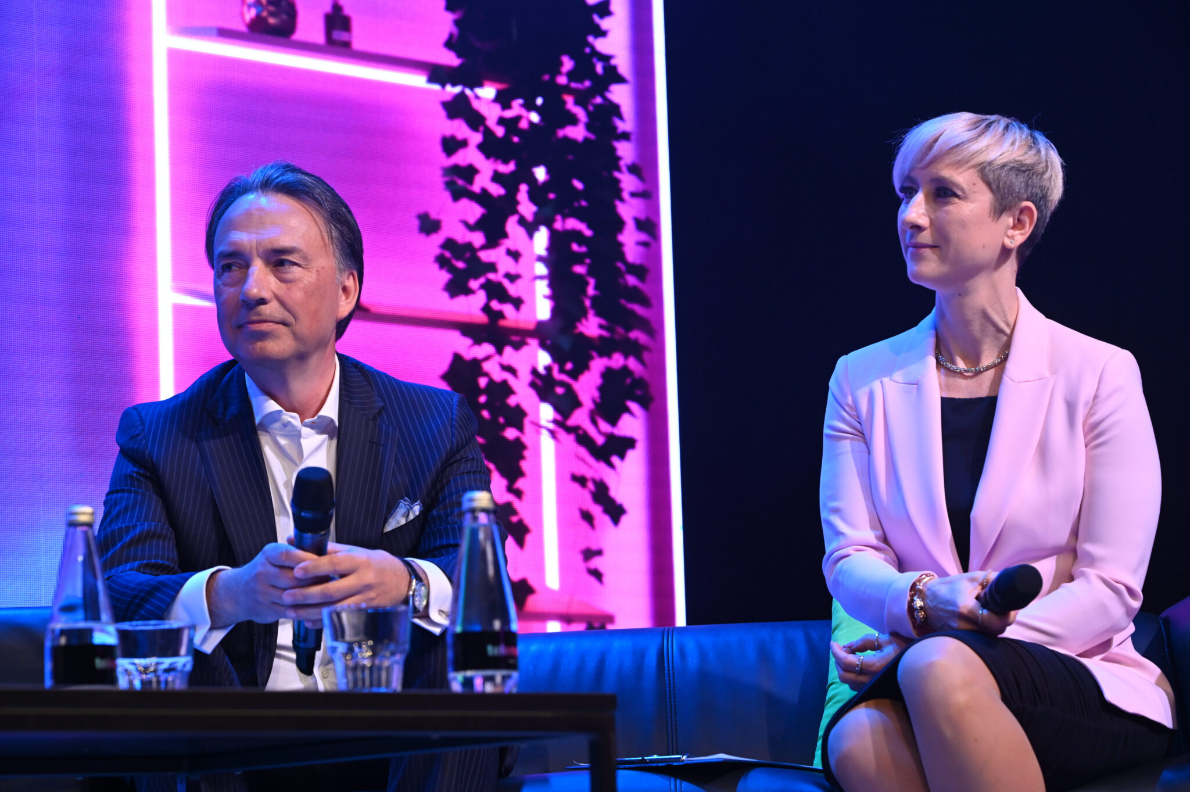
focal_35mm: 102
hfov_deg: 20.0
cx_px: 595
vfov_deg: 13.4
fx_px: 3370
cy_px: 396
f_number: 5.6
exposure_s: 1/200
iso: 2000
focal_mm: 102
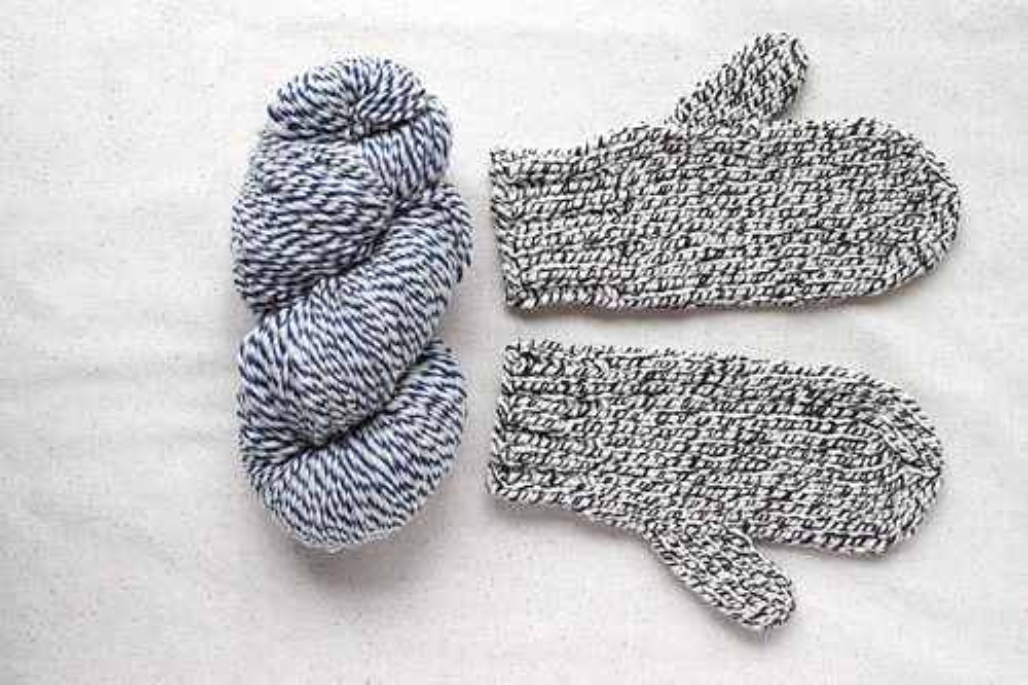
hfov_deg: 37.9
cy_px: 342
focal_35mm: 52
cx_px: 514
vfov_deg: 25.7
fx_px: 1499
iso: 1100
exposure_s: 1/60
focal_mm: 35
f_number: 6.3
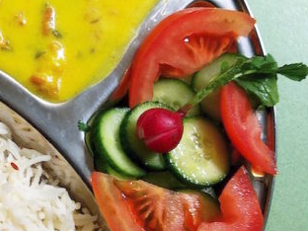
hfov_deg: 28.3
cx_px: -4
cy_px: 133
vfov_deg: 22.9
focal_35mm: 64
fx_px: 569
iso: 160
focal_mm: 3.81
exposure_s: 1/50
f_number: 2.2
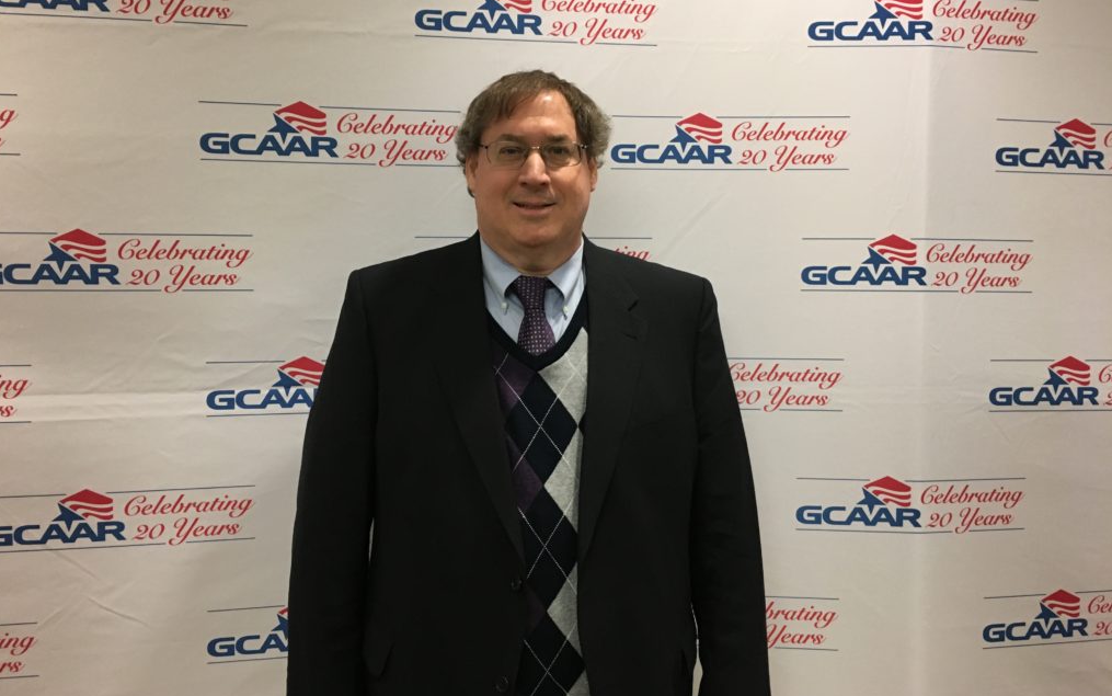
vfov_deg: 40.6
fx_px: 940
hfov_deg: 61.2
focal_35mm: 31
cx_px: 553
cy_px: 316
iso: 125
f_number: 2.2
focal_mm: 4.15
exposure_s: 1/30
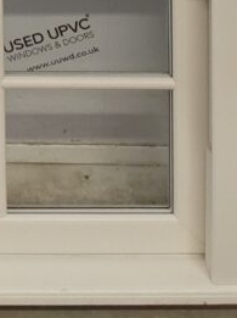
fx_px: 1007
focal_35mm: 110
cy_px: -278
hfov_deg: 12.4
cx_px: -171
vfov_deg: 15.2
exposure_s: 1/50
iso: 64
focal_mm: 2.91
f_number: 1.9
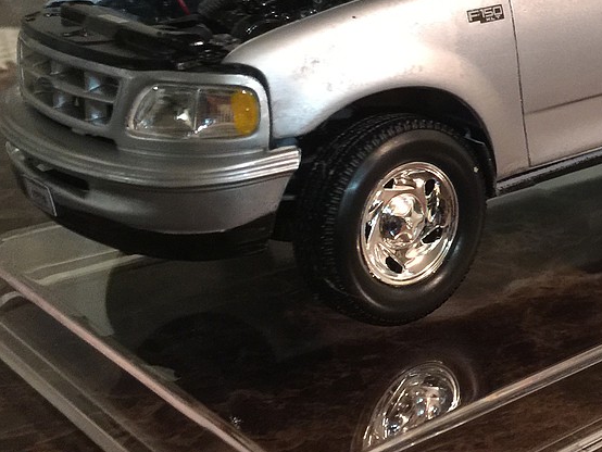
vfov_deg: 21.4
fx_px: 1166
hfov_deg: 27.1
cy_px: 33
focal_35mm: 67
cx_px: 625
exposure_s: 1/4
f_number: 2.2
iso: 100
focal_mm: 4.15
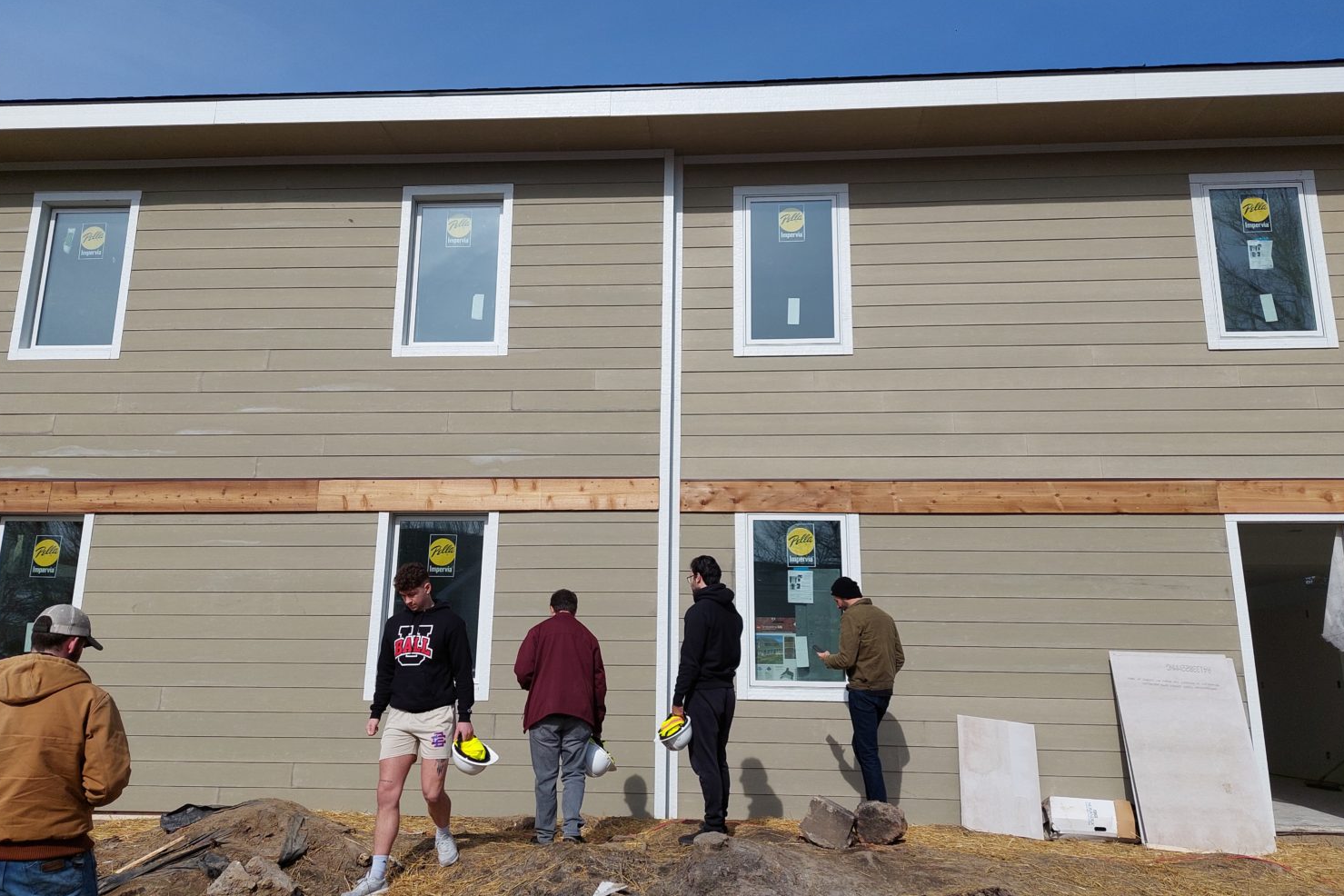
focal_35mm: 27
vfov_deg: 47.9
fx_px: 1008
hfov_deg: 67.4
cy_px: 460
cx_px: 670
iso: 40
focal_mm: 5.23
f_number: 1.8
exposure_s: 1/3020
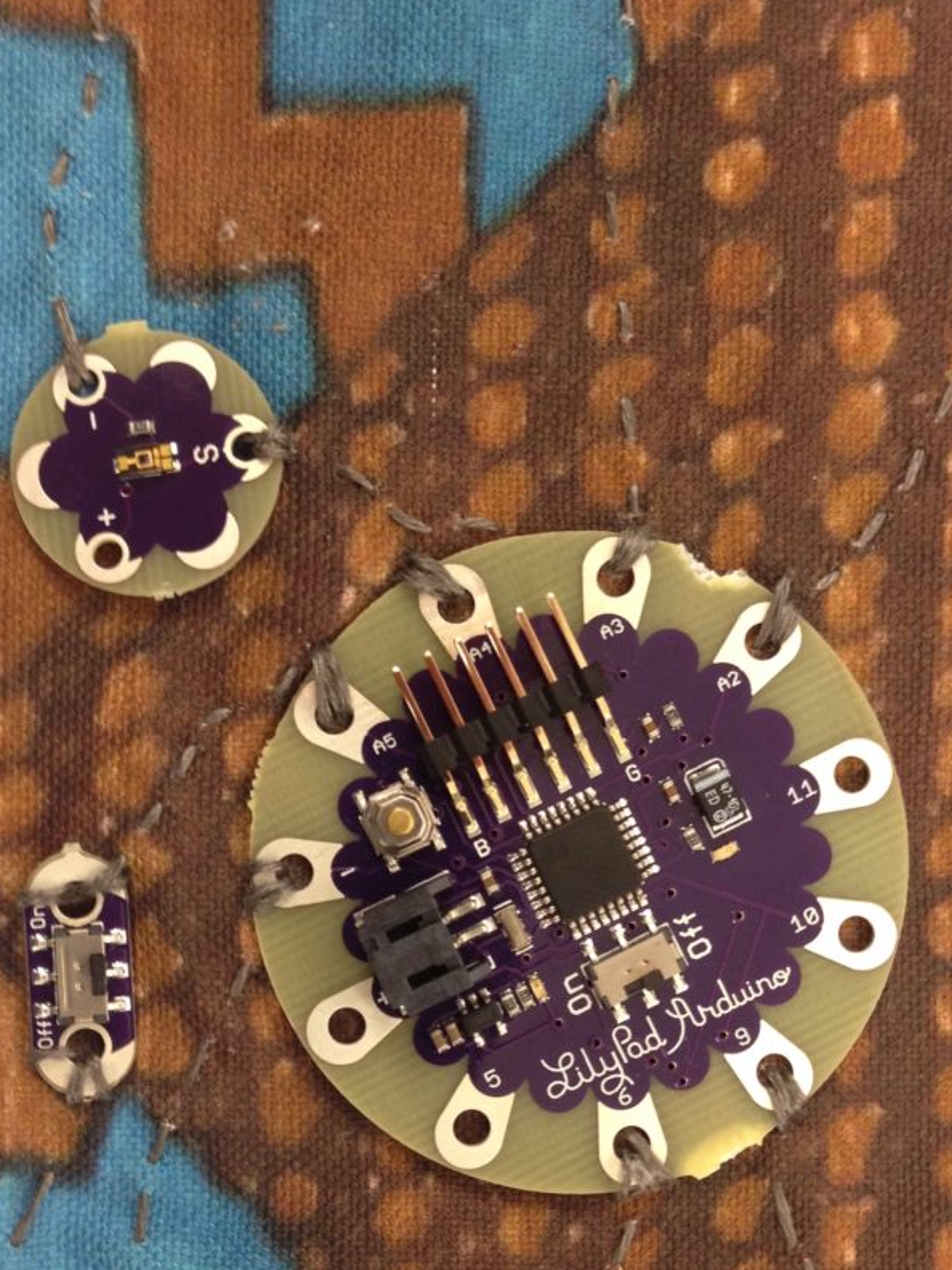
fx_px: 1833
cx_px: 526
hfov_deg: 29.1
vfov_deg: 38.0
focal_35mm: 50
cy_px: 787
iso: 125
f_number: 2.4
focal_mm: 4.12
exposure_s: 1/20
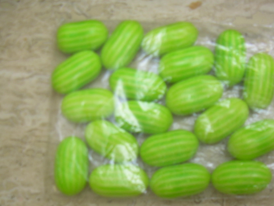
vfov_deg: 27.8
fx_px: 412
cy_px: 139
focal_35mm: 52
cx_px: 161
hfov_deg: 36.7
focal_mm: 6.3
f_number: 2.8
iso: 50
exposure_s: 1/5.2
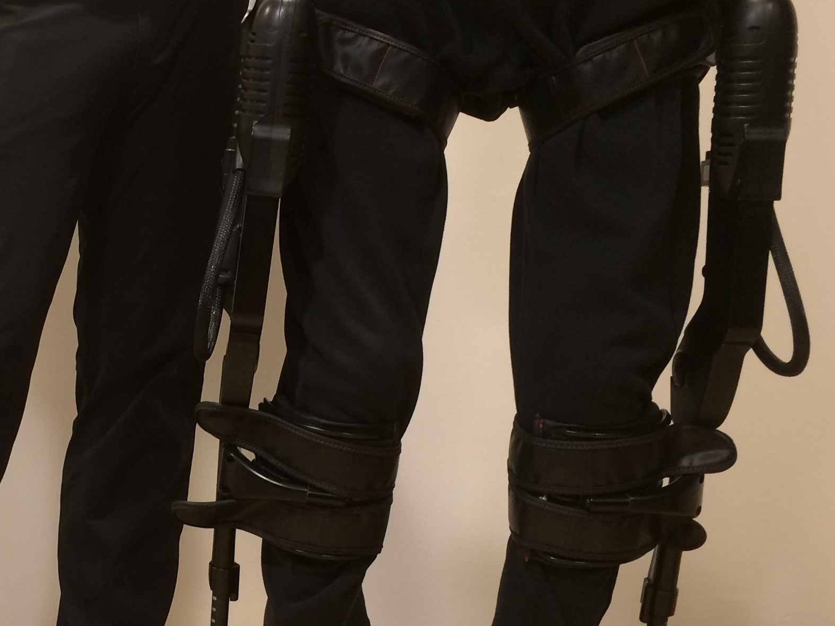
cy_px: 387
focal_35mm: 60
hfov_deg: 30.7
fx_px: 1447
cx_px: 72
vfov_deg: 24.3
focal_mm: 4.15
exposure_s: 1/33
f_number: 2.2
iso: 100
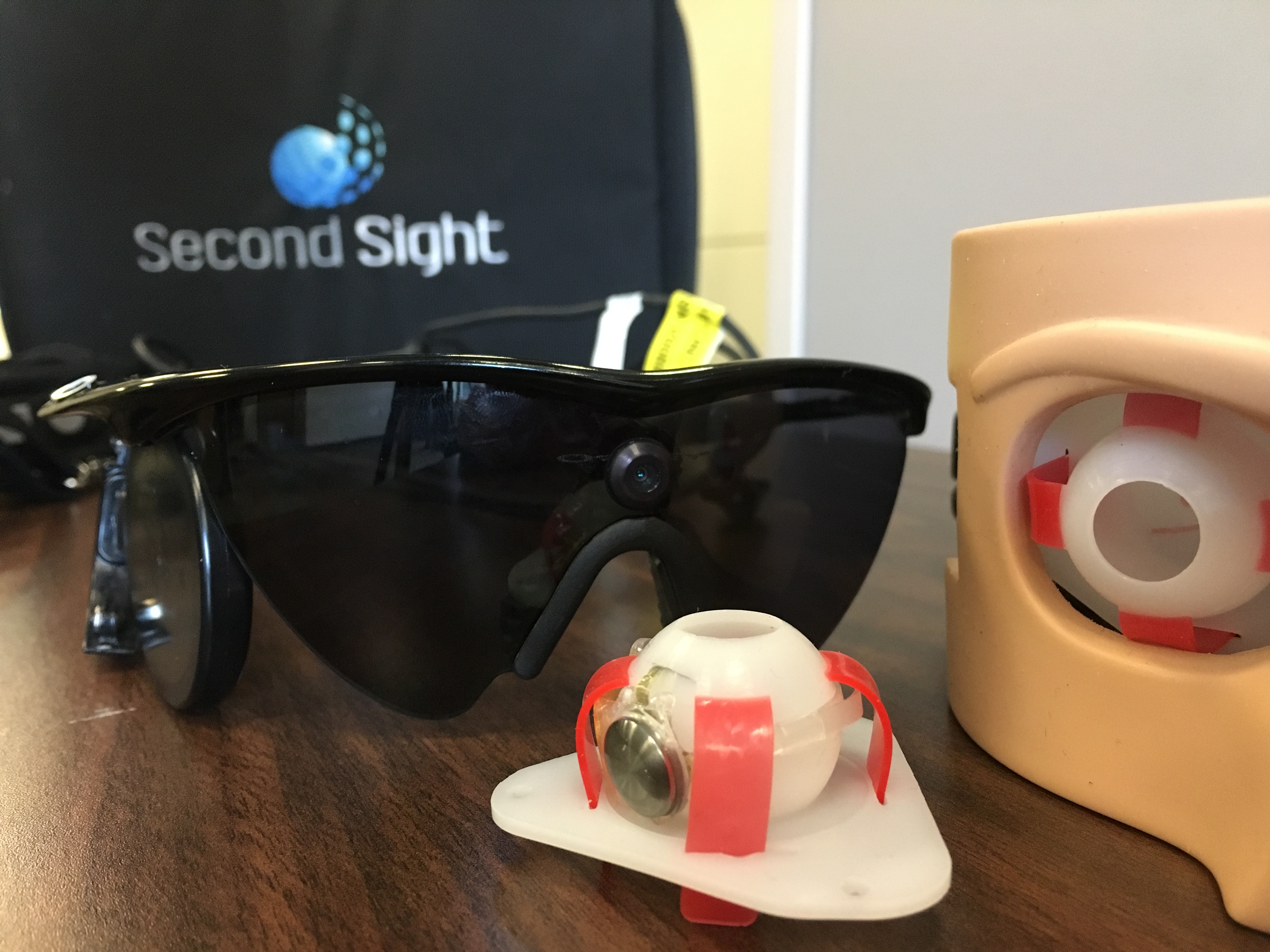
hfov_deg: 61.7
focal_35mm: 29
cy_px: 476
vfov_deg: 48.2
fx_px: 1064
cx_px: 635
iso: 200
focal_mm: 4.15
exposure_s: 1/30
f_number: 2.2
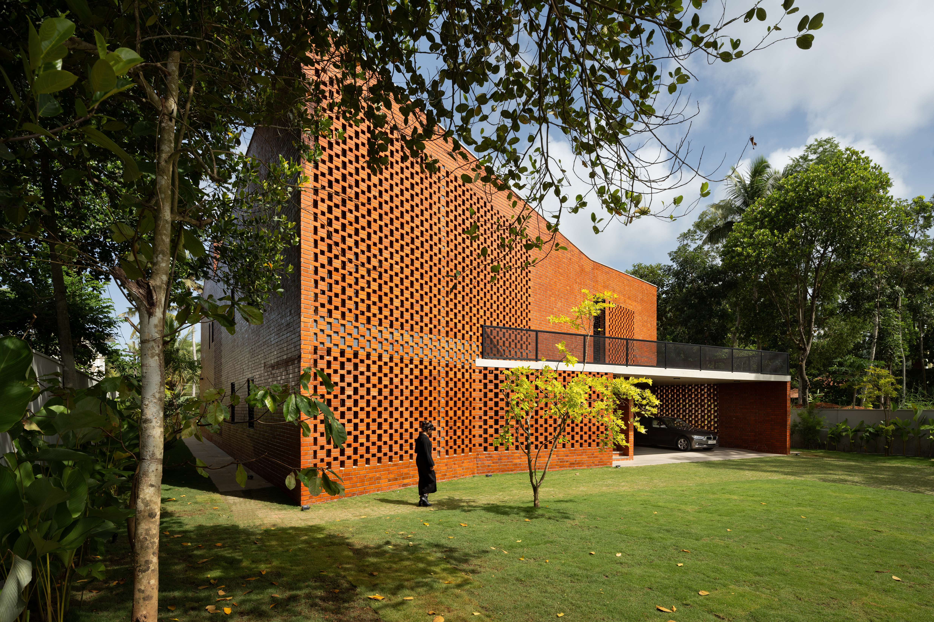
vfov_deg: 63.2
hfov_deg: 85.4
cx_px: 467
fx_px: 506
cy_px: 311
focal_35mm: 20
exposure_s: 1/60
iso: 100
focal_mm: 19.5
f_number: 10
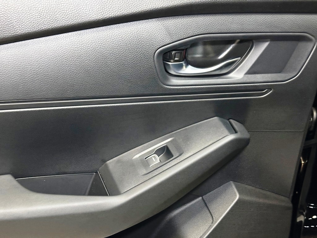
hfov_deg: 39.7
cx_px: 158
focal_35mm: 48
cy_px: 119
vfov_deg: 30.3
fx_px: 440
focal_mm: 6.86
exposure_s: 1/30
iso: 640
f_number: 1.78
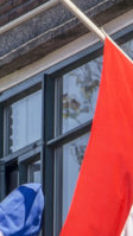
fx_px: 9125
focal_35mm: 1456
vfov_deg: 1.5
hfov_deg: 0.8
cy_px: 182
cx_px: 31
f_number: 10
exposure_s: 1/400
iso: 100
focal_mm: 240
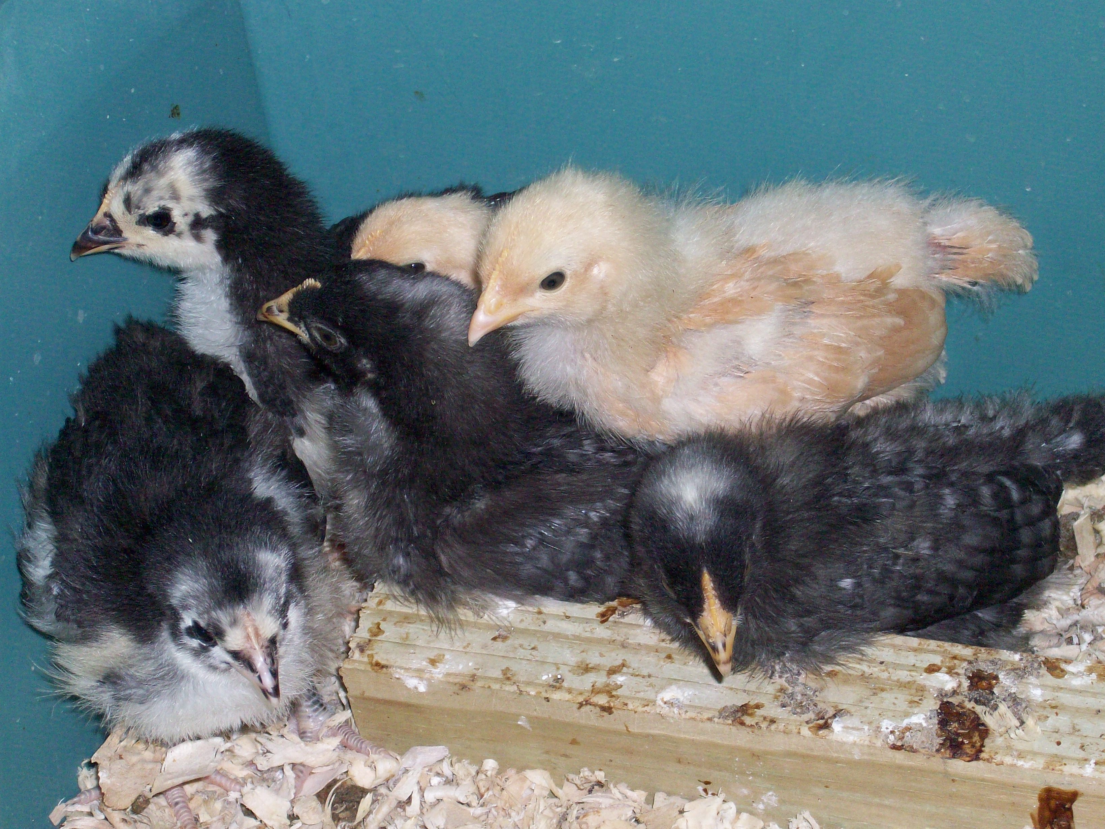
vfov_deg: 14.5
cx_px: 552
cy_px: 414
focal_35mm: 102
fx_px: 3256
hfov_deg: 19.3
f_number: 5.1
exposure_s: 1/90.1
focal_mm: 17.1
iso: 160
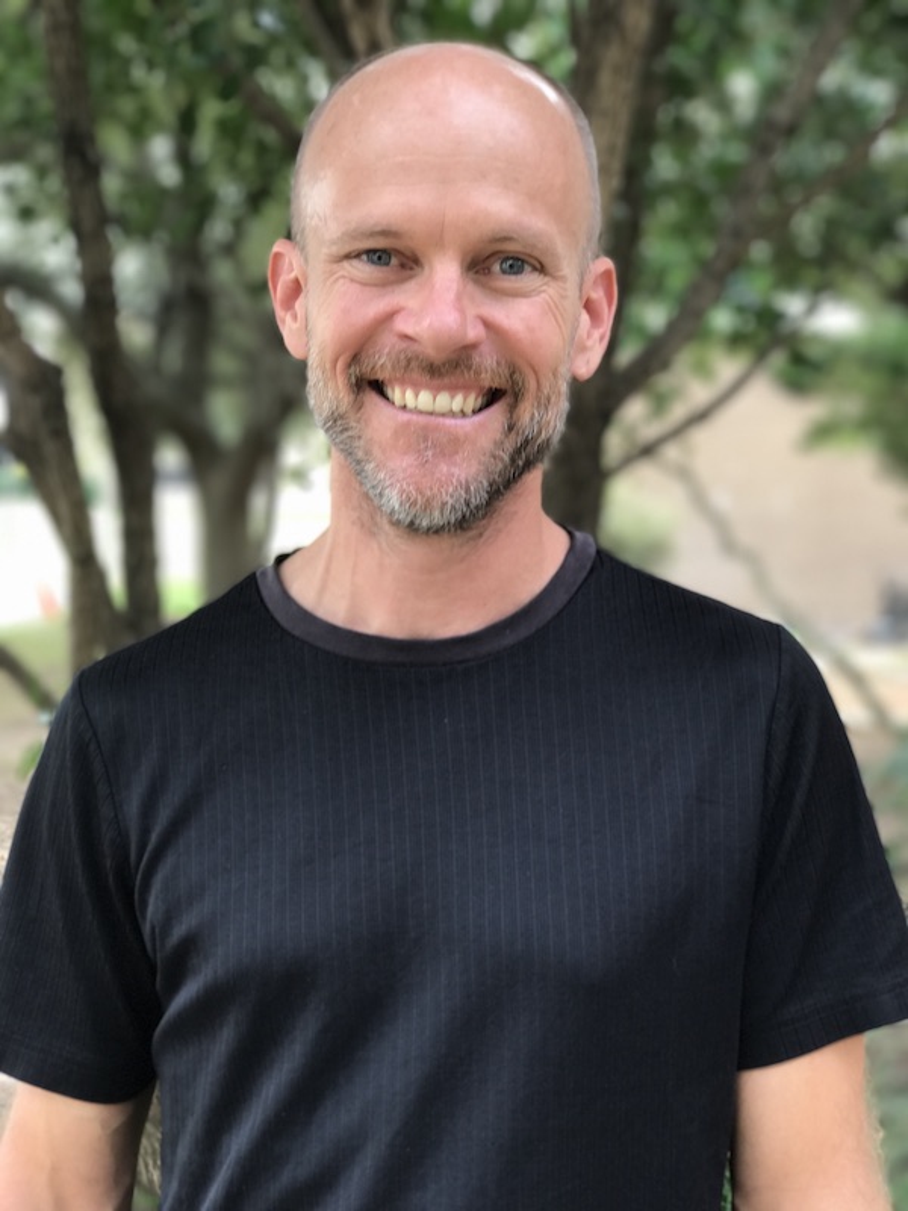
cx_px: 454
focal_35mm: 57
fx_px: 1994
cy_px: 606
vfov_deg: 33.8
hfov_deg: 25.7
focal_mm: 6.6
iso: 32
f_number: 2.8
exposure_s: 1/60
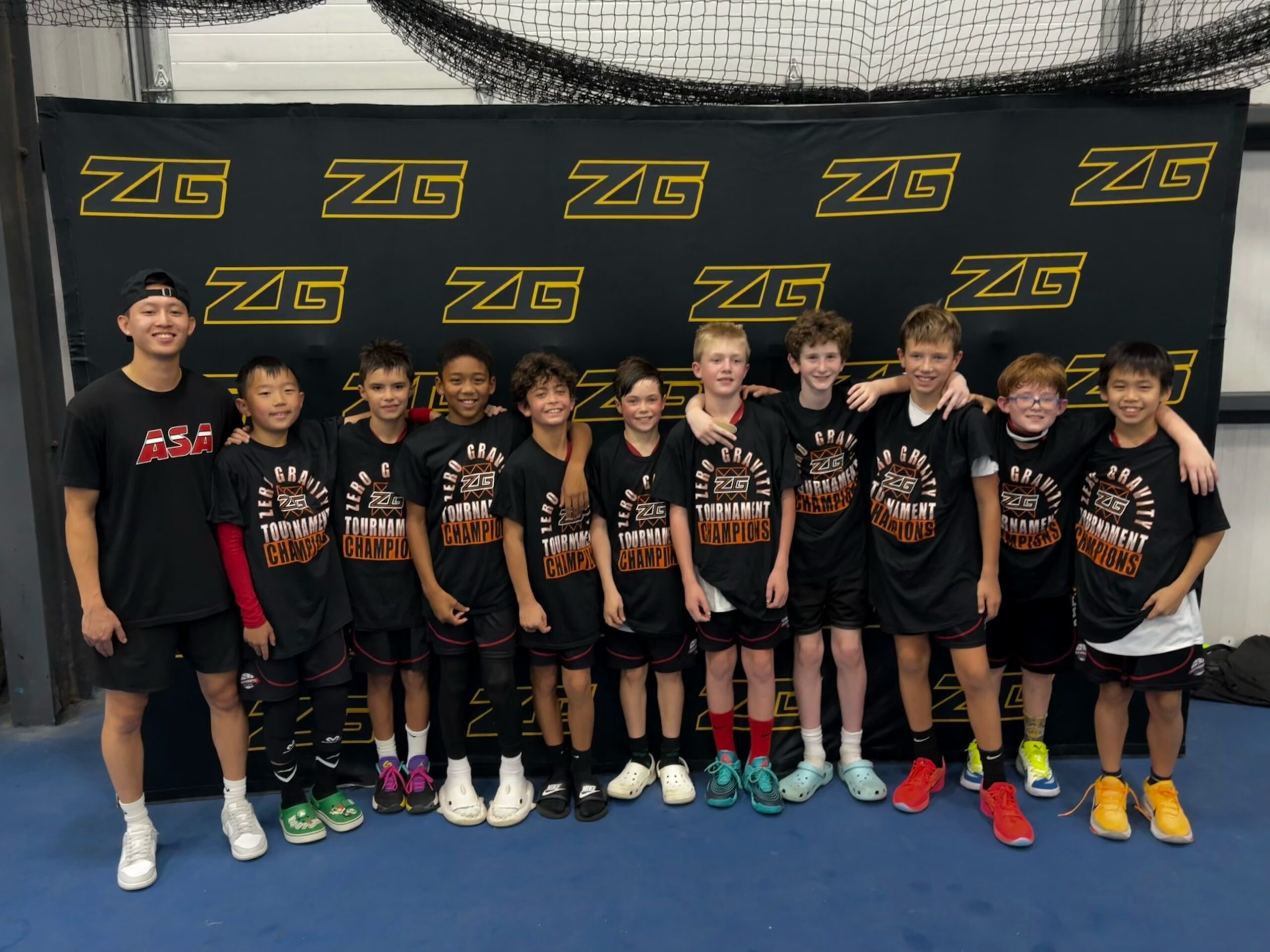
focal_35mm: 26
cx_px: 635
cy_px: 476
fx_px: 954
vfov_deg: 53.1
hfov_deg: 67.3
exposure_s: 1/48
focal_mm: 5.96
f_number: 1.6
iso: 250
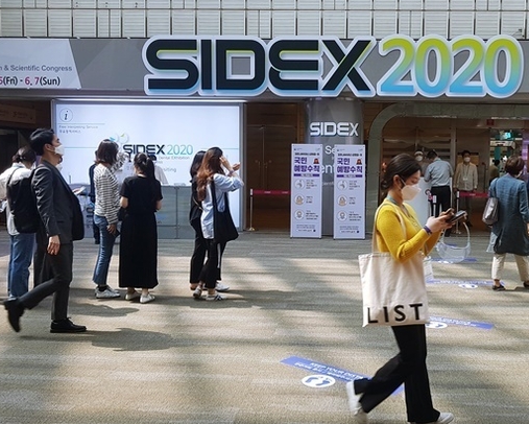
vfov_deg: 43.3
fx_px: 533
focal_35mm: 34
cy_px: 185
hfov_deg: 52.6
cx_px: 308
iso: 50
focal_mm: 4.2
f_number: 1.7
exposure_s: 1/120
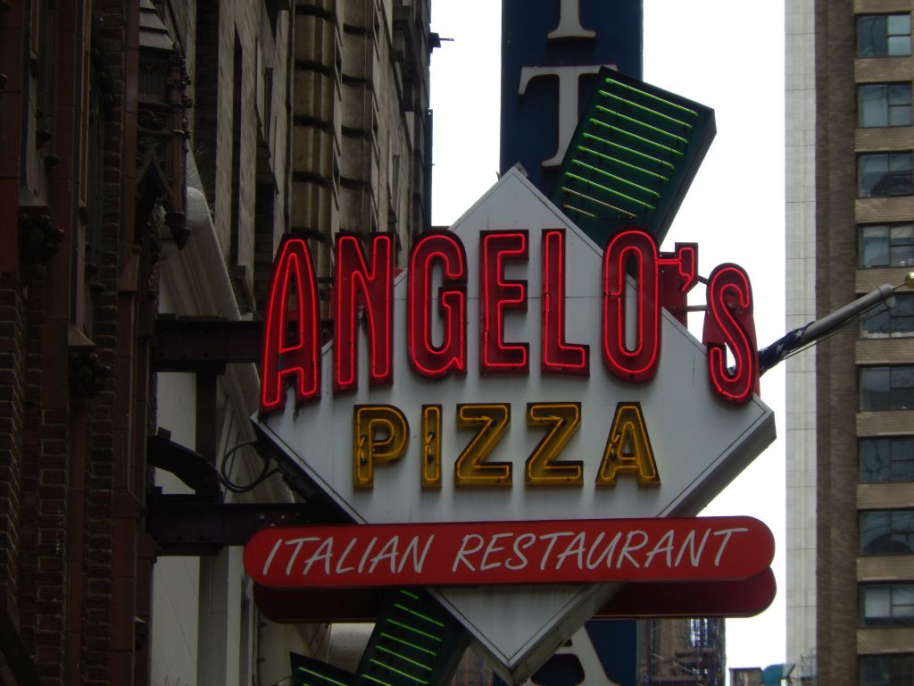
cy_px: 343
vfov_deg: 5.6
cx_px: 457
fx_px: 7050
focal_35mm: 267
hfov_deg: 7.4
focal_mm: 47.8
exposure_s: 1/250
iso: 125
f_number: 5.9
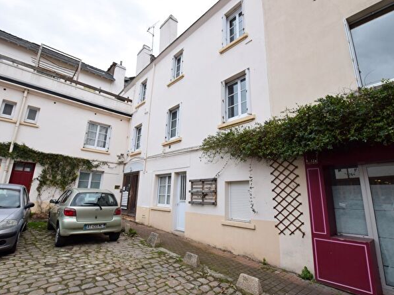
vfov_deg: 74.7
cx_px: 199
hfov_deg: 91.0
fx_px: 193
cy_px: 144
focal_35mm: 17
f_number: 6.3
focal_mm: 10
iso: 400
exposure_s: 1/125
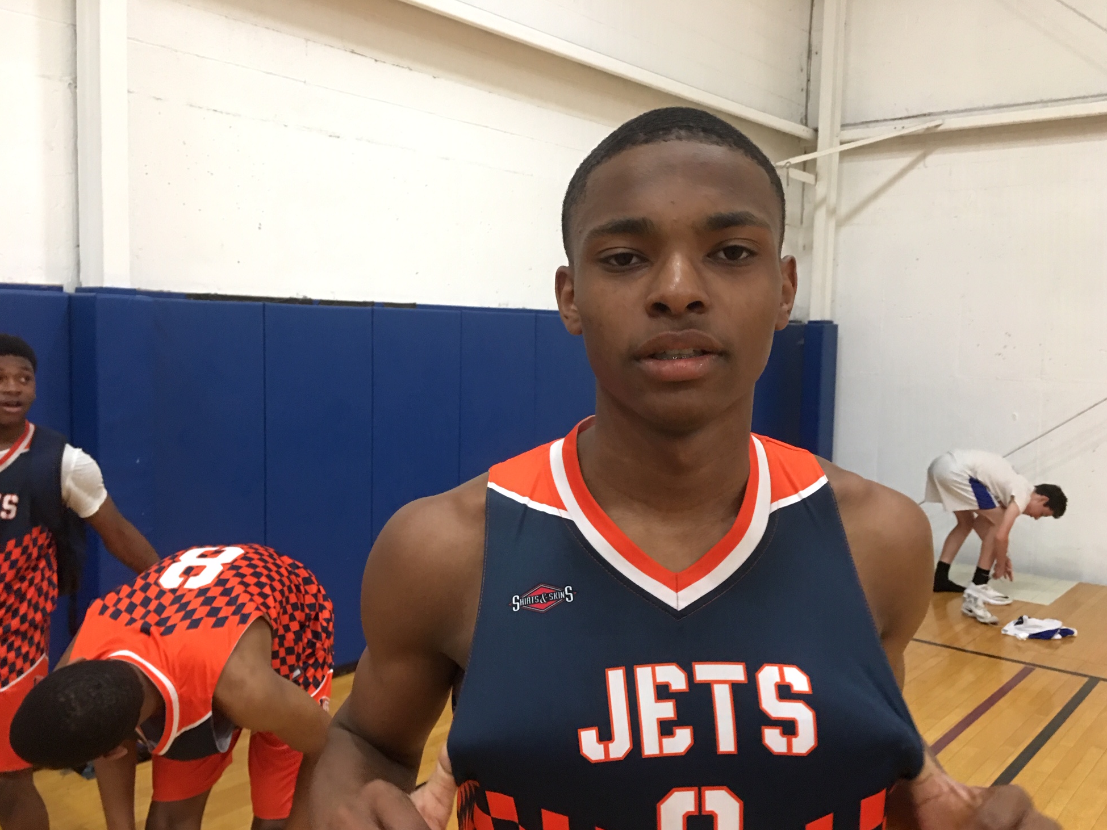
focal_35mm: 30
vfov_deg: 46.8
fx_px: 959
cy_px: 426
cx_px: 570
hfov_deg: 59.9
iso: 100
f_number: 2.2
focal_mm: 4.15
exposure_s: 1/15
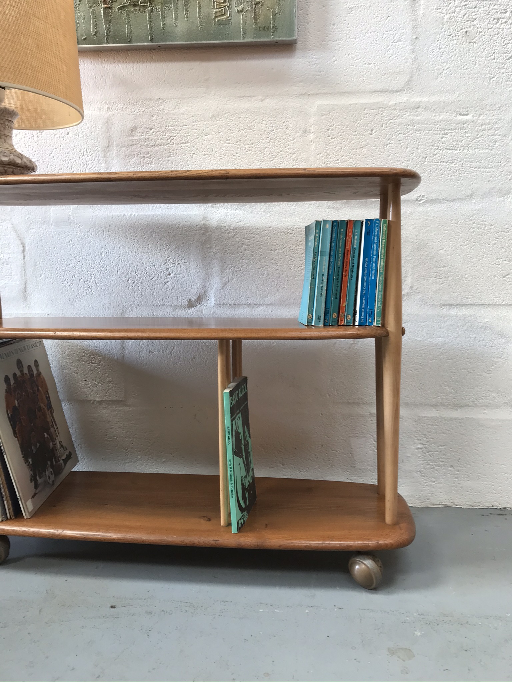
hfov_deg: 49.7
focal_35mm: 28
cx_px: 256
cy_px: 341
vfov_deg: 63.4
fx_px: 552
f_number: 1.8
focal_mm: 3.99
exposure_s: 1/50
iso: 20
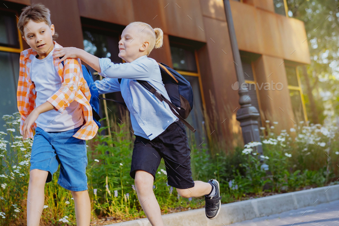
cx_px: 170
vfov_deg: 16.6
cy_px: 113
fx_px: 772
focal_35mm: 82
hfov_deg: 24.8
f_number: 2.5
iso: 640
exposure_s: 1/640
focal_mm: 55
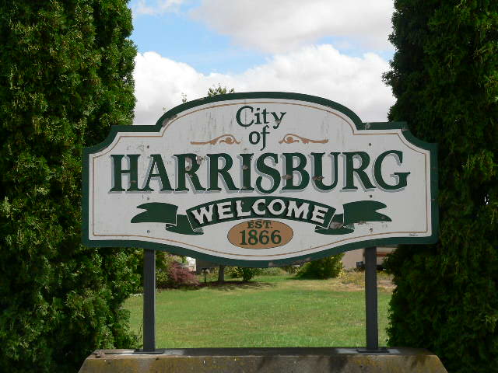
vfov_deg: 24.0
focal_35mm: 61
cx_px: 249
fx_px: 878
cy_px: 186
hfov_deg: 31.7
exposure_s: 1/500
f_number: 4.6
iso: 80
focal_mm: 10.2
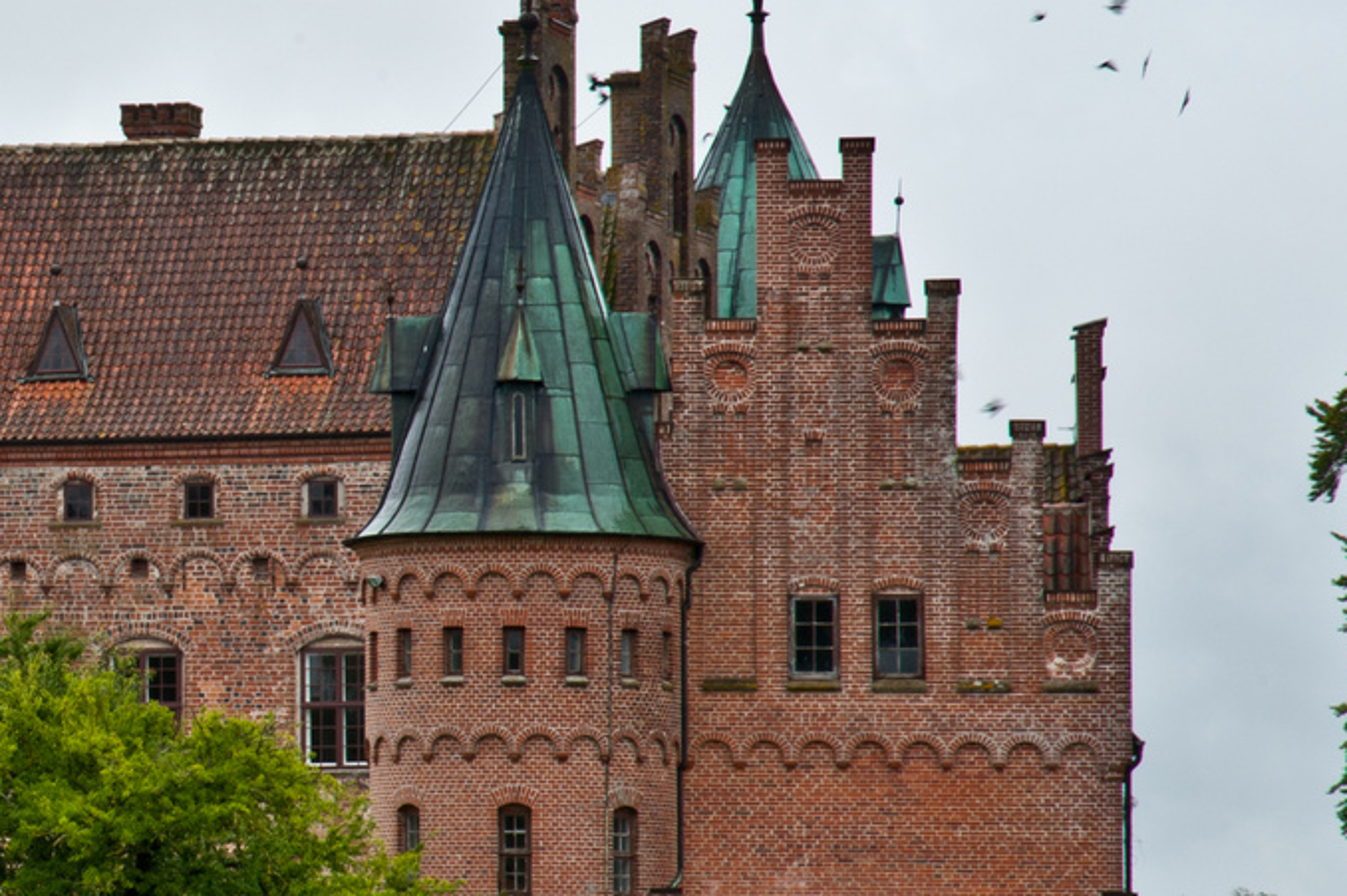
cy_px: 493
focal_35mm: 244
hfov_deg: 8.4
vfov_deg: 5.6
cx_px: -190
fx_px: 9123
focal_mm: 102
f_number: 22
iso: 200
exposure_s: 1/30
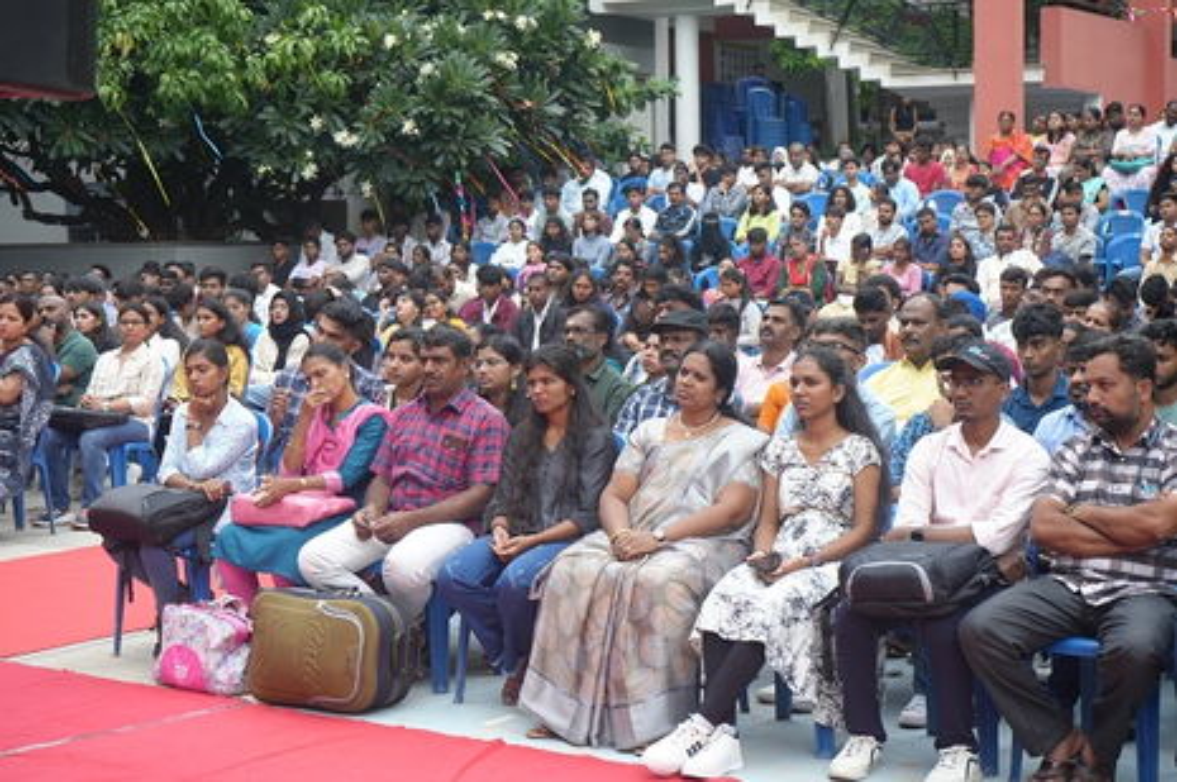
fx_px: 2286
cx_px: 588
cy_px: 391
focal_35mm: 70
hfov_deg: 28.9
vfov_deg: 19.4
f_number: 8
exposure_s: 1/125
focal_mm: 70
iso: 640
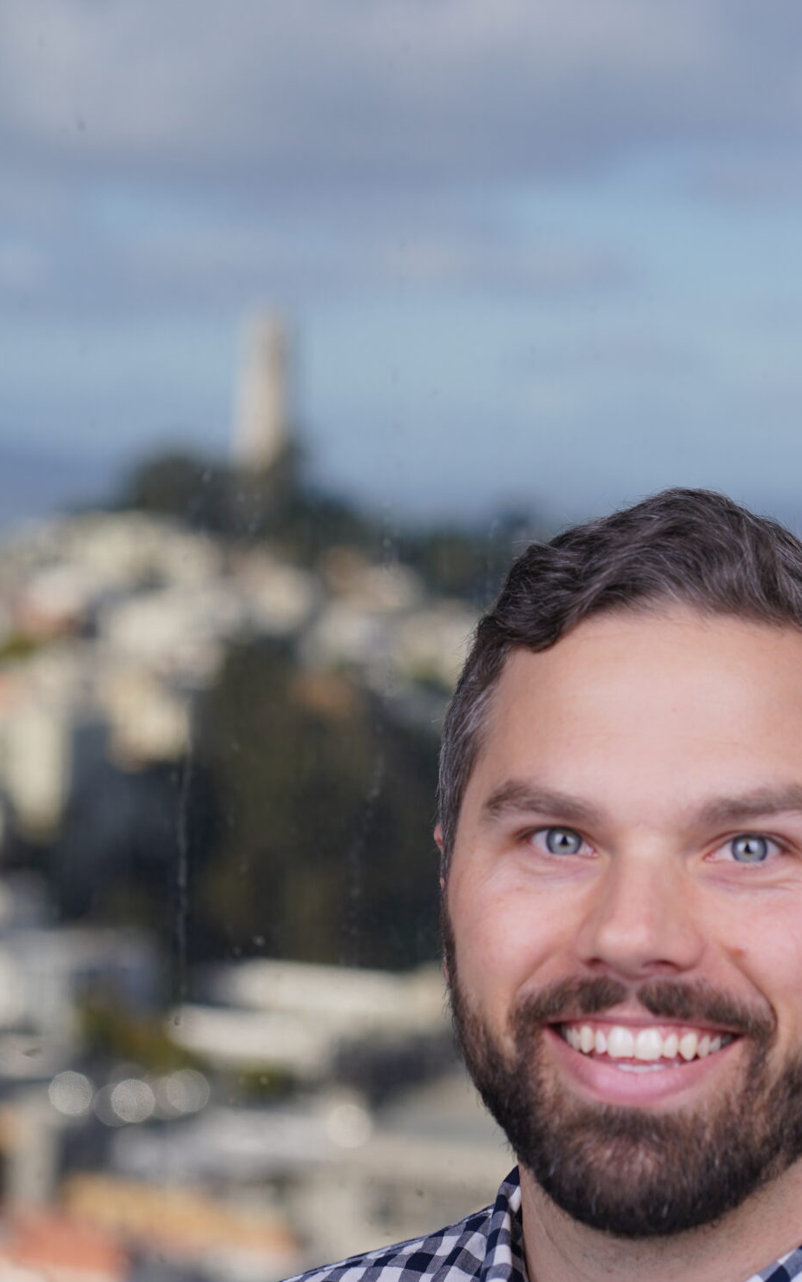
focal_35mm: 120
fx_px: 4196
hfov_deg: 10.9
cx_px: 576
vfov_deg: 17.4
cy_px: 756
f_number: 5
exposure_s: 1/1000
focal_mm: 85
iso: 160
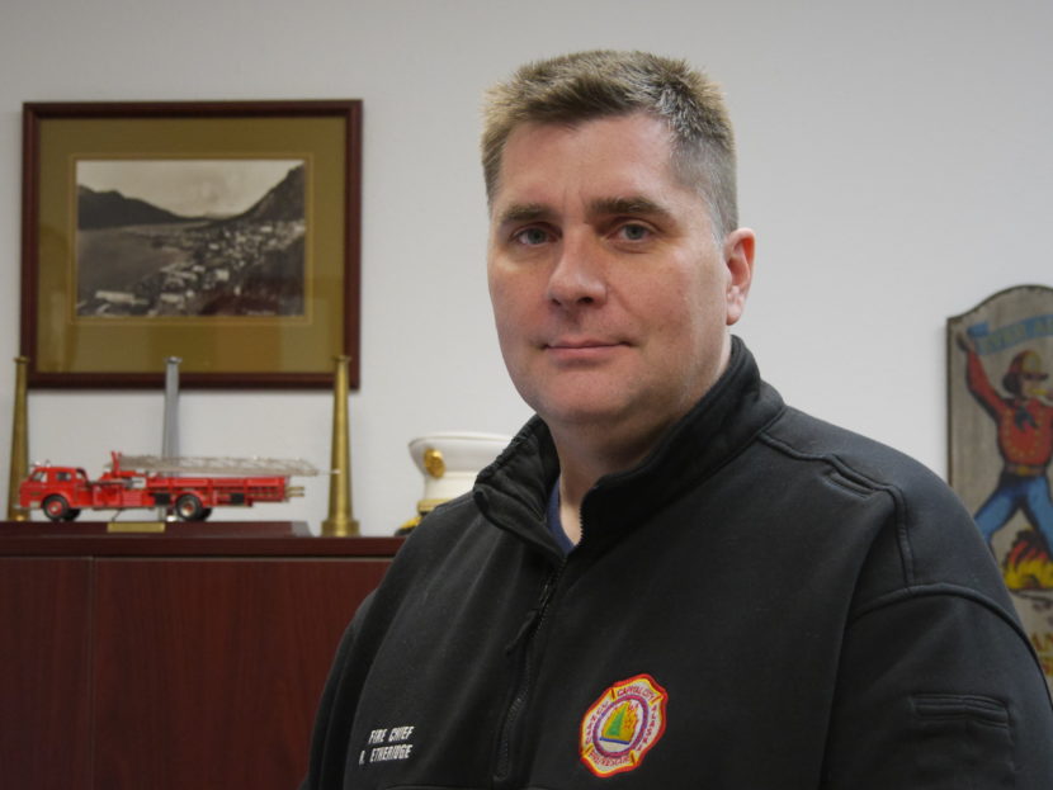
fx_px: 2252
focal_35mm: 74
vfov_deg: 19.9
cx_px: 526
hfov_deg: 26.3
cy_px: 395
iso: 2000
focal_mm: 37
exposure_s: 1/80
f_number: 4.6
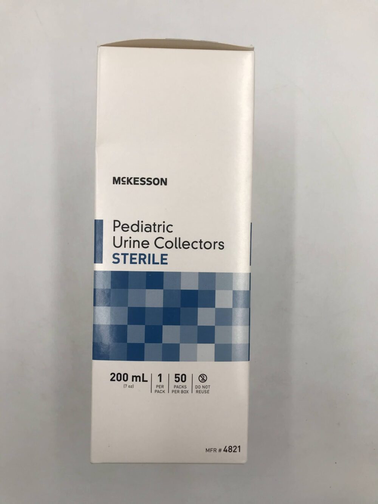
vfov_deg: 63.4
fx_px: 408
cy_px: 252
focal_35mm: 28
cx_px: 189
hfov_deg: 49.8
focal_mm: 3.99
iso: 25
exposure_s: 1/120
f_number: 1.8
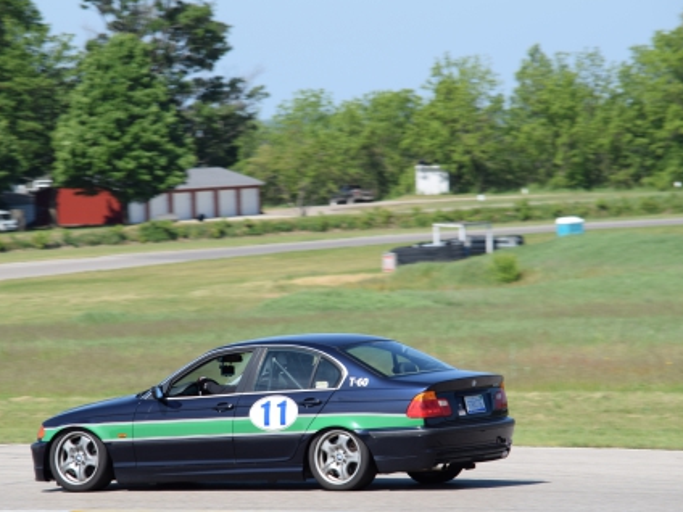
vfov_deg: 4.7
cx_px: 298
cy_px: 256
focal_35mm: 319
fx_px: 6285
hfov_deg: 6.2
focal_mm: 195
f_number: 9
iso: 125
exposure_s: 1/320
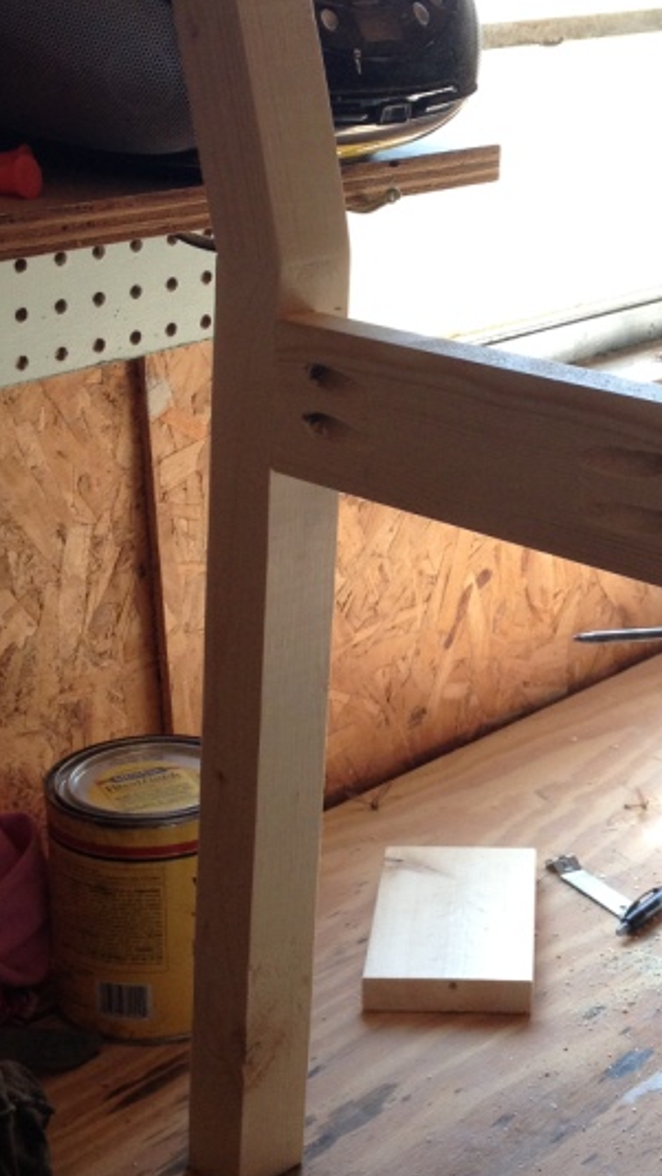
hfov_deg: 16.4
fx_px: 2278
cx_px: 519
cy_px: 514
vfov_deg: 28.9
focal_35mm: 73
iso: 80
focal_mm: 4.28
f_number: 2.4
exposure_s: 1/120
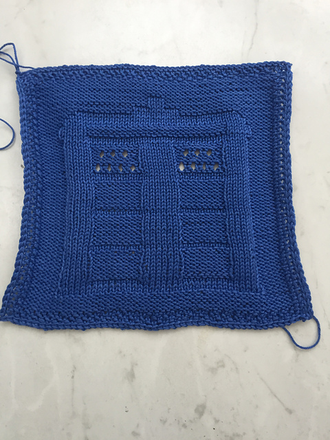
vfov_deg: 61.7
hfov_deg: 48.2
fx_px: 369
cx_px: 165
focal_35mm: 29
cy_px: 220
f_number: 2.2
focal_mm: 4.15
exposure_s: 1/33
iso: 125
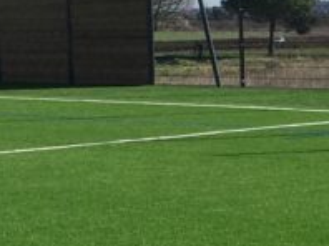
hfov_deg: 11.1
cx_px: 346
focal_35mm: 176
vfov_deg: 8.4
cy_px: 248
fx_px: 1671
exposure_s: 1/2475
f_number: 2.2
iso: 32
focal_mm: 4.15
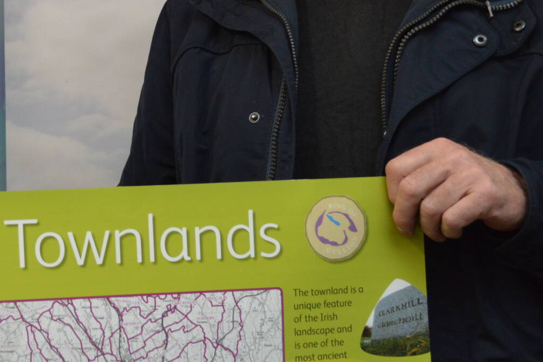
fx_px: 1946
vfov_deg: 10.6
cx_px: 5
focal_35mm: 129
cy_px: 59
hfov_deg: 15.6
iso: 900
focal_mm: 34
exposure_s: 1/60
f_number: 5
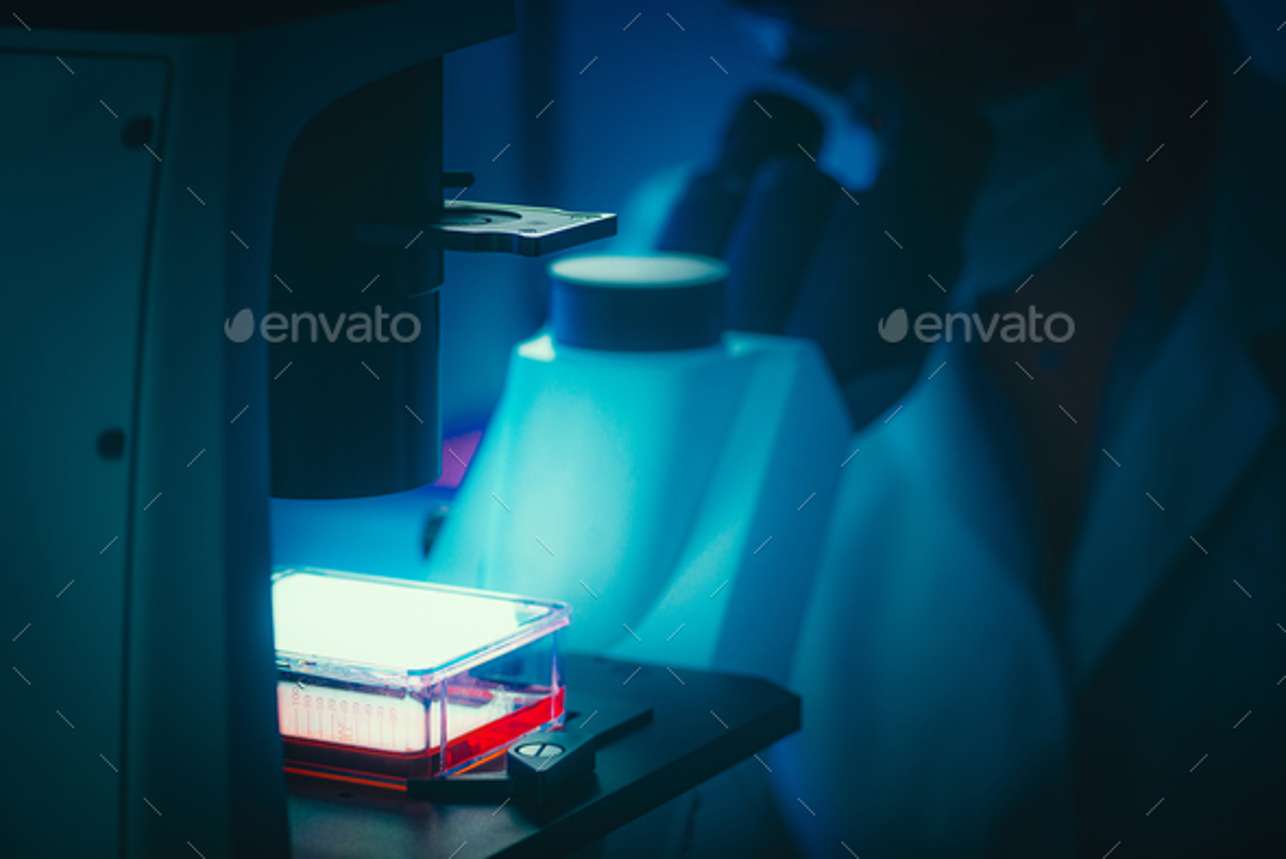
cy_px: 430
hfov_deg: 19.4
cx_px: 643
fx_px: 3752
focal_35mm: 105
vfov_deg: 13.1
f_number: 5
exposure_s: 1/200
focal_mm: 105
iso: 100
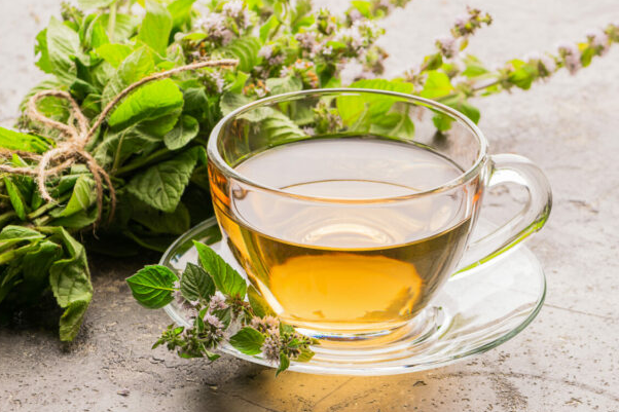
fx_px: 2796
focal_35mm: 163
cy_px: 177
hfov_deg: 12.6
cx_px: 356
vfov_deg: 8.4
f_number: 11
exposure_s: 1/100
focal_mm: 85
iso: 100
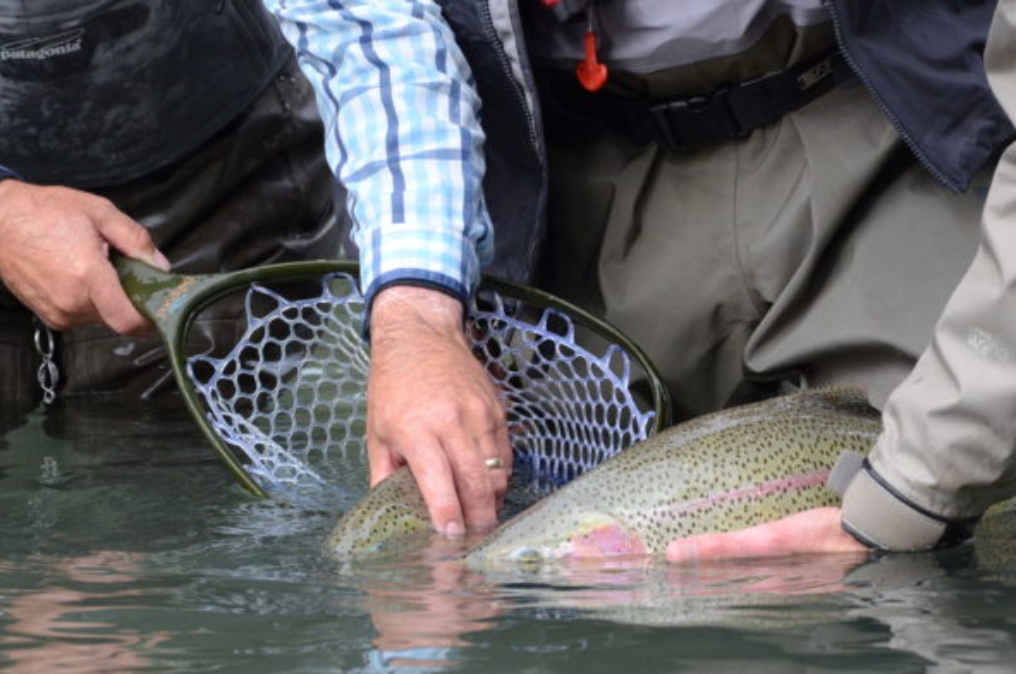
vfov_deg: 6.7
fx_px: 5766
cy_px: 431
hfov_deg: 10.1
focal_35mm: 205
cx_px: 438
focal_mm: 105
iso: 1400
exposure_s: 1/500
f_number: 9
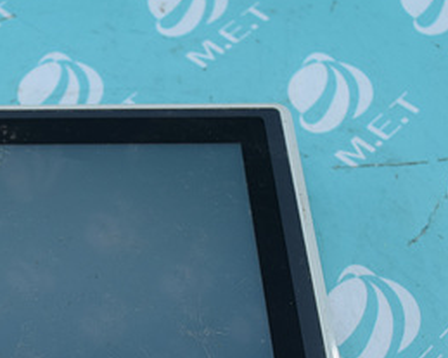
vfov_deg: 18.6
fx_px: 1062
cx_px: 38
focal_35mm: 80
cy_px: 358
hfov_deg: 23.1
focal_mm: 23
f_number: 5.6
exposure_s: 1/125
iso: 400
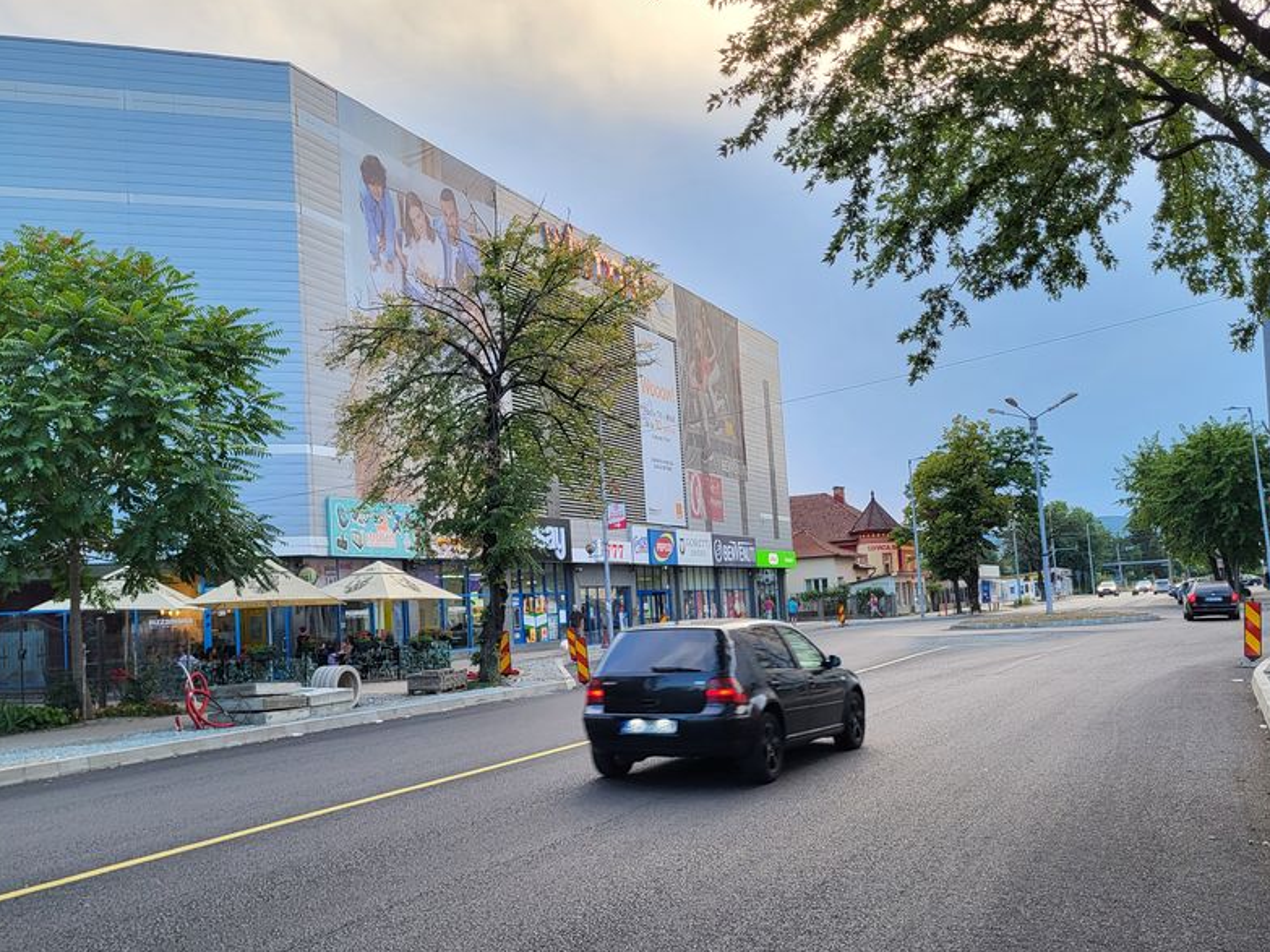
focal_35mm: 34
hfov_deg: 53.9
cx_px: 584
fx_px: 1247
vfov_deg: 41.7
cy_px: 538
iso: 40
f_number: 1.8
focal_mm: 5.4
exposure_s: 1/121
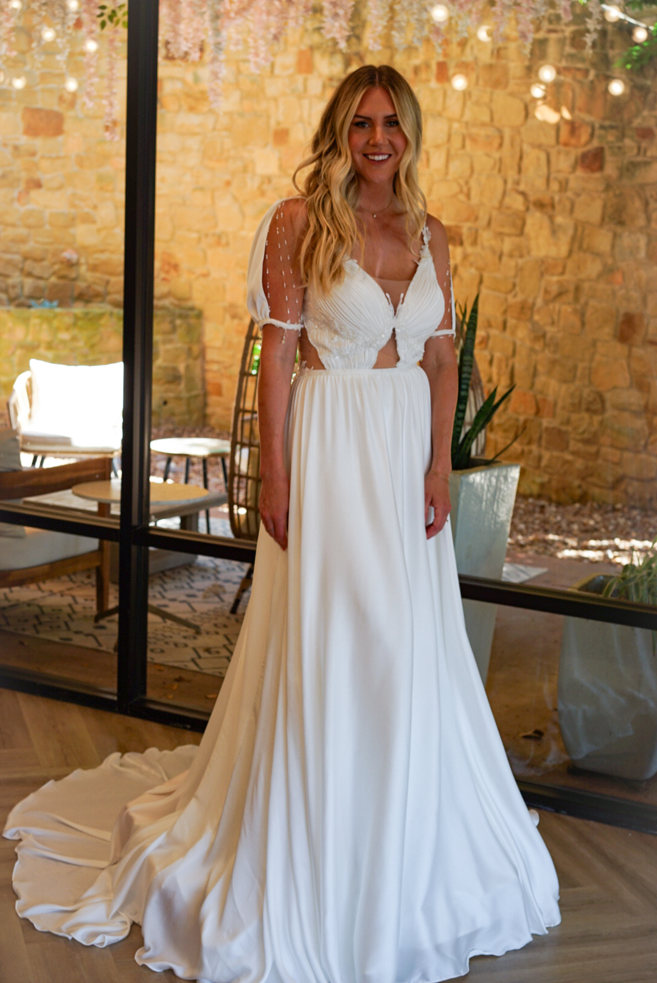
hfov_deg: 24.7
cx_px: 328
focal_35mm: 55
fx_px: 1503
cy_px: 492
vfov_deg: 36.2
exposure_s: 1/80
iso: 100
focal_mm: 55
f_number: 4.5
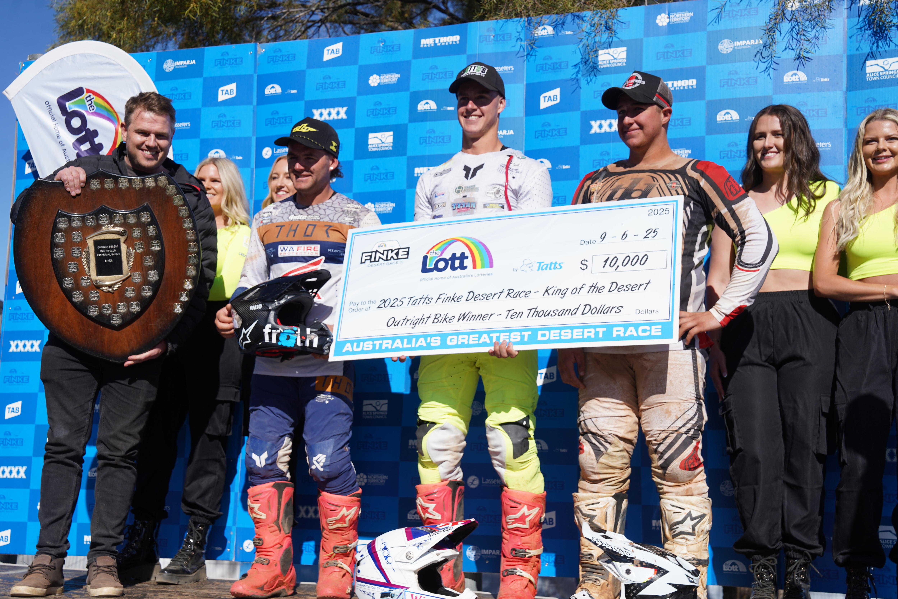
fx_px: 1297
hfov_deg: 38.2
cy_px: 300
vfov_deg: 26.0
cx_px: 449
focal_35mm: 52
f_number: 6.3
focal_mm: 52
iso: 125
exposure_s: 1/800
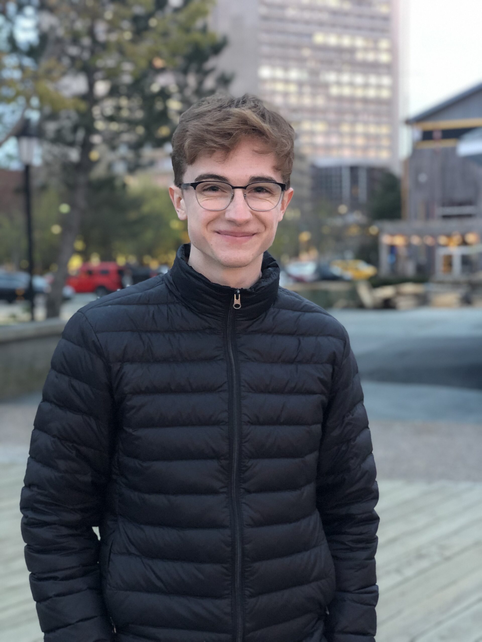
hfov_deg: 28.0
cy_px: 321
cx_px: 241
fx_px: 965
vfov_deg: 36.8
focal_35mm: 52
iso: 160
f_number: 2.4
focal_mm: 6
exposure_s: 1/8
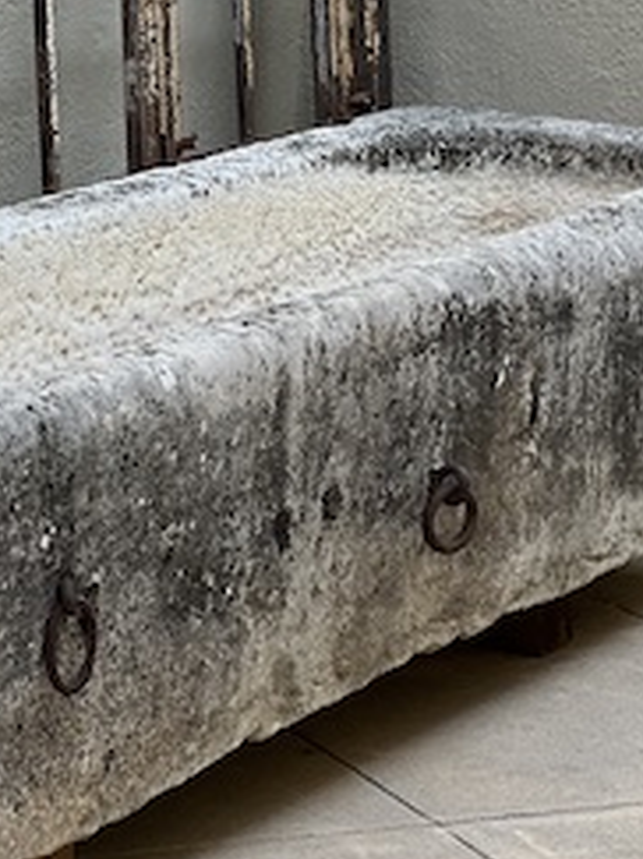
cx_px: 49
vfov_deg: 10.4
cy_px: 64
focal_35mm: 190
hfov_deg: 7.8
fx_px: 4710
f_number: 2.8
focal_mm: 9
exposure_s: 1/161
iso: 32
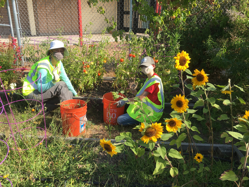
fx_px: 209
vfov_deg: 48.2
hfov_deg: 61.7
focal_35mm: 29
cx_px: 124
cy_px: 94
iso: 25
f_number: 2.2
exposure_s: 1/818
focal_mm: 4.15
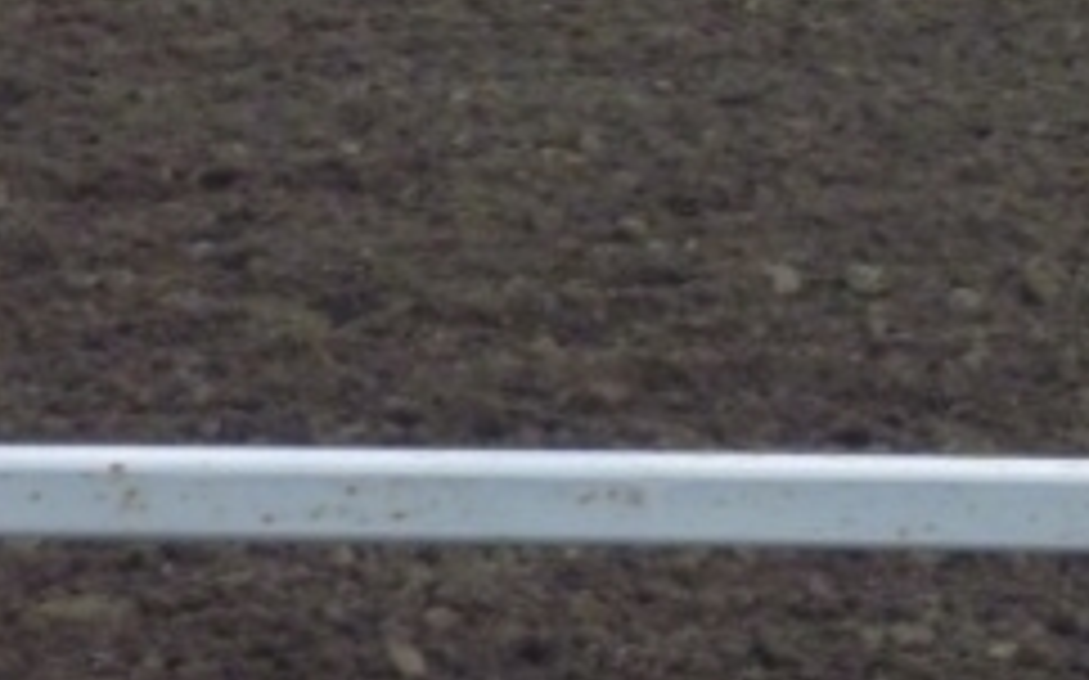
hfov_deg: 5.2
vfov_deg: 3.2
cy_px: -230
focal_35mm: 404
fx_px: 11985
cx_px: 819
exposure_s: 1/320
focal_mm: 22.8
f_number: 5.9
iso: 400
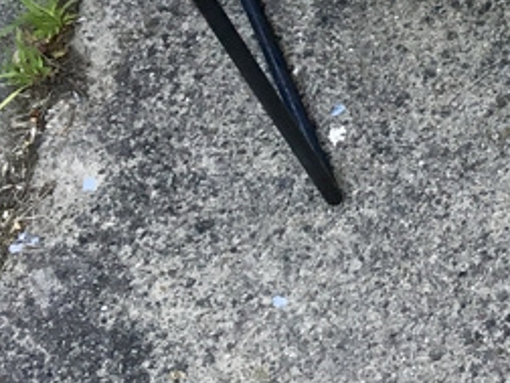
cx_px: 1038
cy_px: -332
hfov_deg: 12.5
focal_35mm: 138
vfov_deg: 10.1
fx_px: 2033
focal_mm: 4.15
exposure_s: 1/30
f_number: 2.2
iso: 25
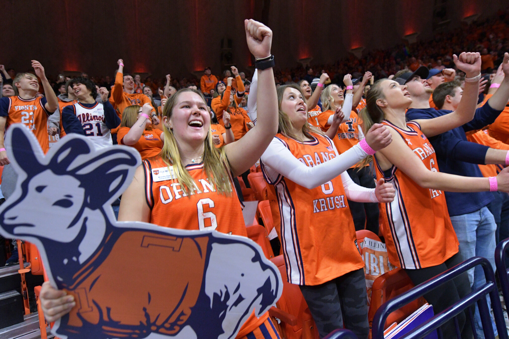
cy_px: 170
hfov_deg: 81.2
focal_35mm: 21
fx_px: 297
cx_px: 254
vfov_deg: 59.5
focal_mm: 14
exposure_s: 1/1600
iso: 2500
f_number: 3.2
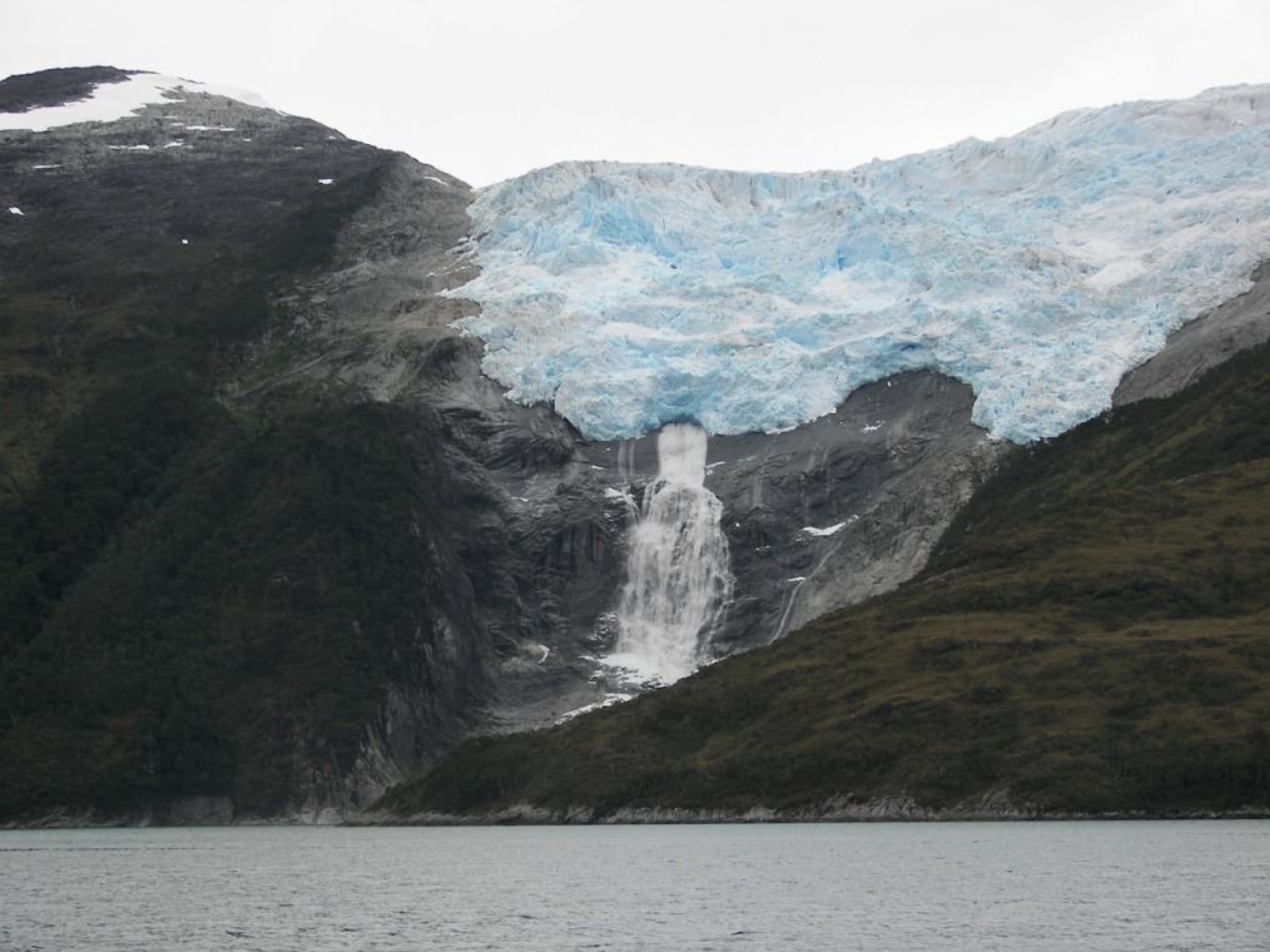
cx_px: 630
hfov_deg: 19.3
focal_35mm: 102
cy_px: 475
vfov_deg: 14.5
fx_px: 3741
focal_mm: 16.8
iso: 50
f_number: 3.2
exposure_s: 1/1000
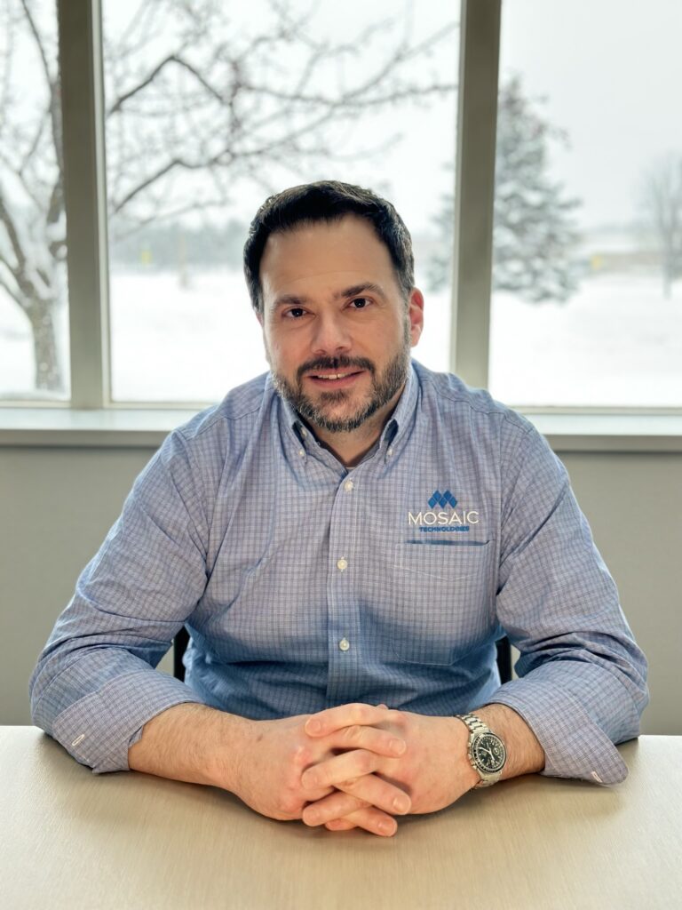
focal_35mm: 48
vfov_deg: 39.7
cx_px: 341
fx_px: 1261
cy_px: 455
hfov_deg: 30.3
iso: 80
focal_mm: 6.86
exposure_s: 1/430
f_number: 1.78
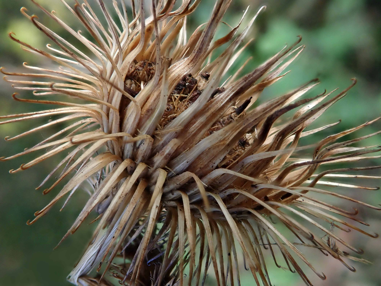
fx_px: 330
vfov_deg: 46.8
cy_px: 143
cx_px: 190
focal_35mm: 30
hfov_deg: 60.0
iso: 200
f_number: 3.2
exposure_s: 1/125
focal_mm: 5.5
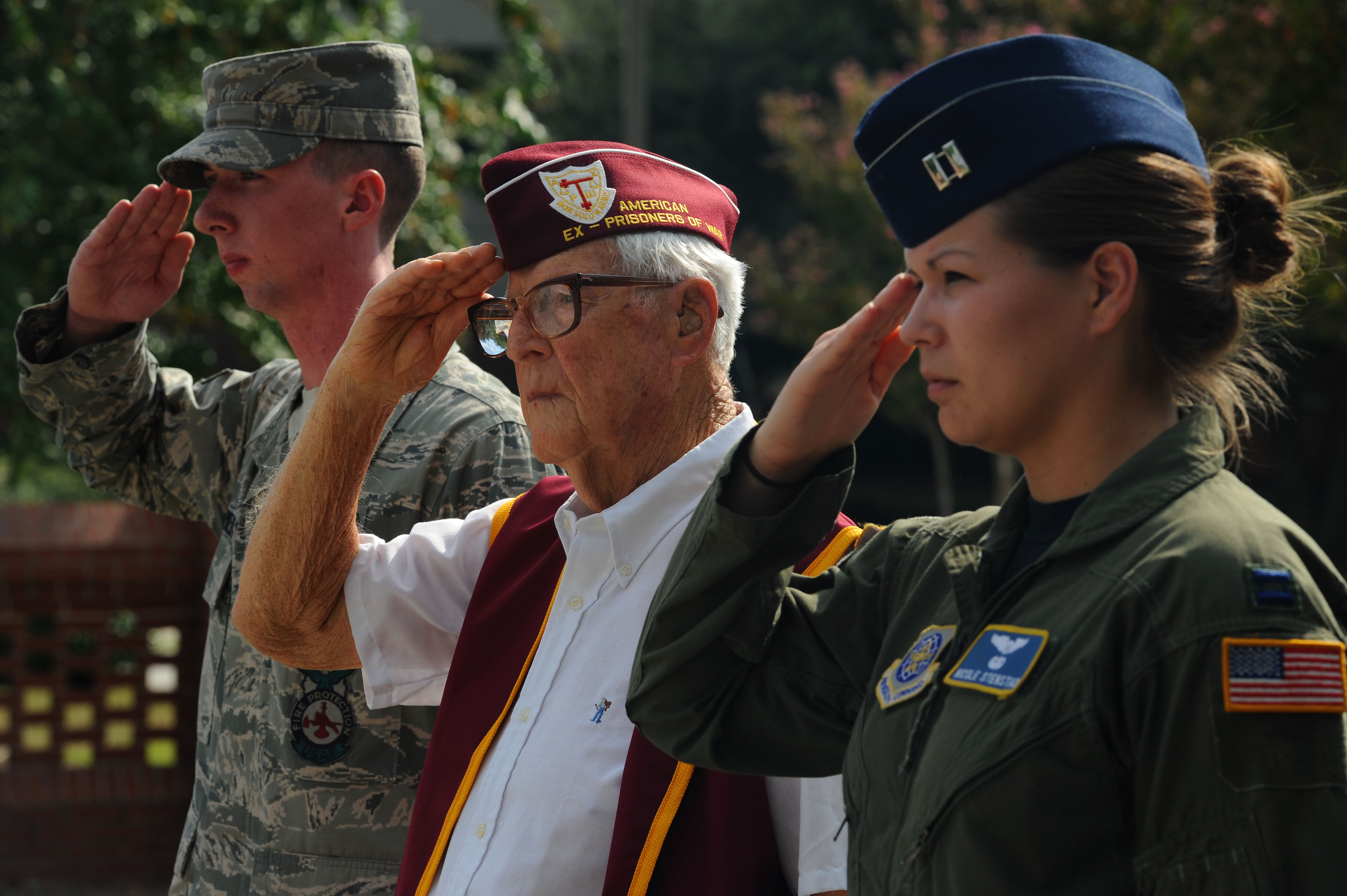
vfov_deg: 10.1
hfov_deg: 15.2
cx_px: 674
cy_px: 448
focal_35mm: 135
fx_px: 5048
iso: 200
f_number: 11
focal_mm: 135
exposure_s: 1/320
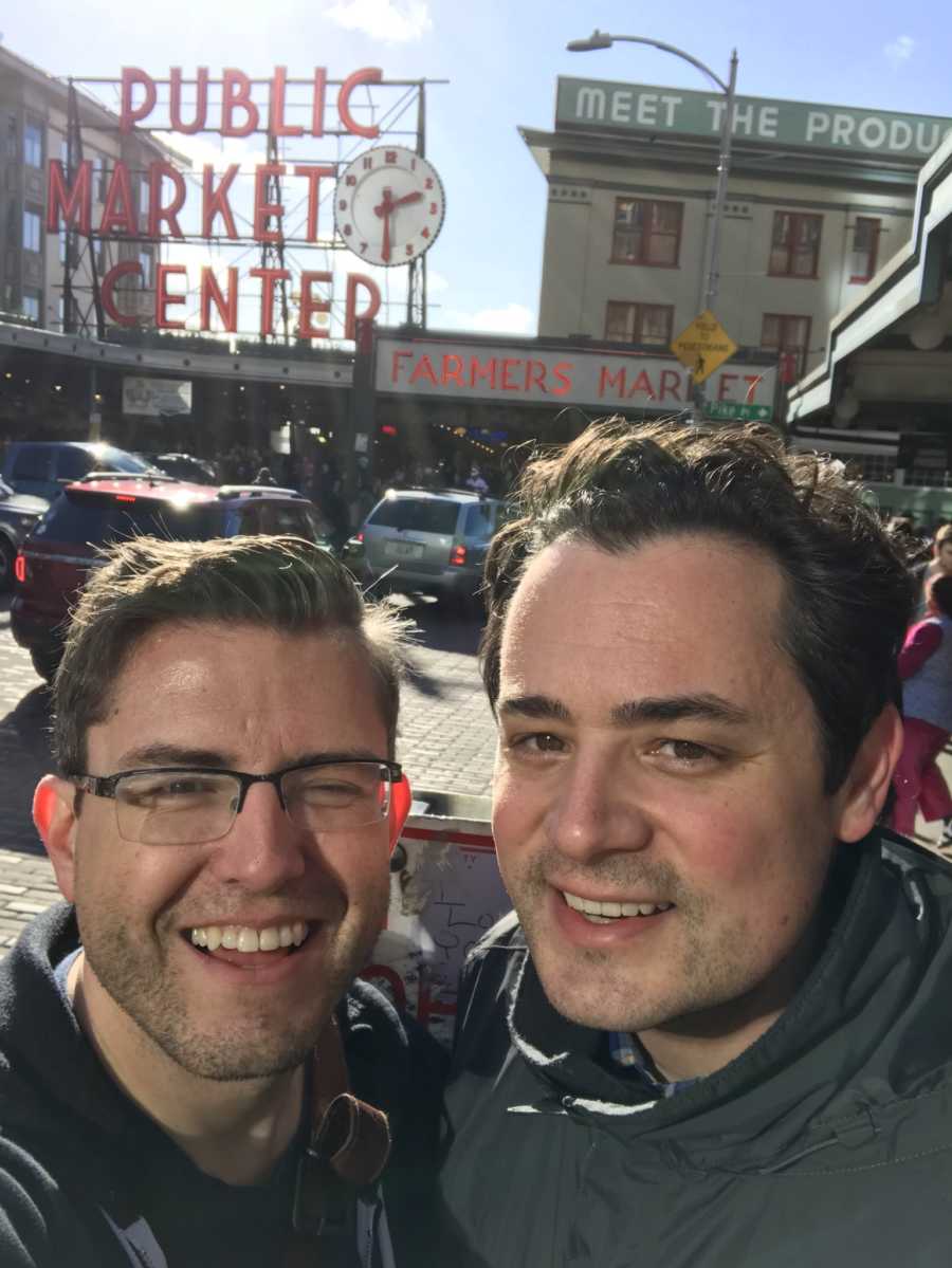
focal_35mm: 32
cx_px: 476
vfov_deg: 56.8
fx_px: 1173
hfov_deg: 44.2
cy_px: 634
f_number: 2.2
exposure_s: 1/537
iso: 25
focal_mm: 2.87
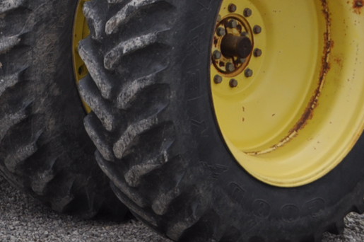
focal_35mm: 150
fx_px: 1515
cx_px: -147
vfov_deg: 9.0
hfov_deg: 13.1
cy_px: -23
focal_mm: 24
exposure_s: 1/125
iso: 200
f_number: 5.6
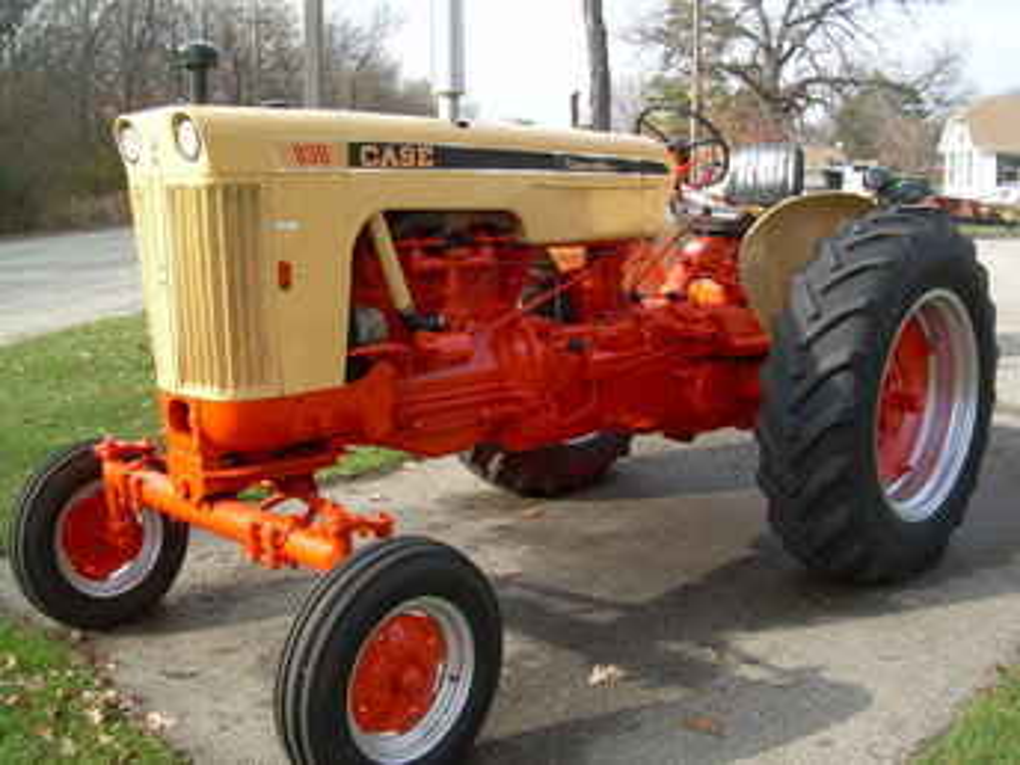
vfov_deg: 37.7
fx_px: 1120
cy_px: 382
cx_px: 510
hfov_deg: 49.0
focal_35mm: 38
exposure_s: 1/115
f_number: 4.6
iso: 50
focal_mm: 6.3
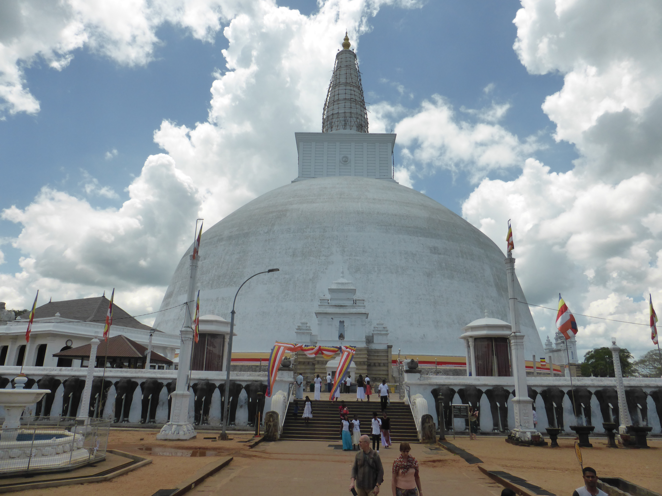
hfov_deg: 71.6
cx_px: 331
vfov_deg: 56.8
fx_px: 459
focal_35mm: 24
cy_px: 248
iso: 160
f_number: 3.5
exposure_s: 1/1600
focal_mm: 4.3
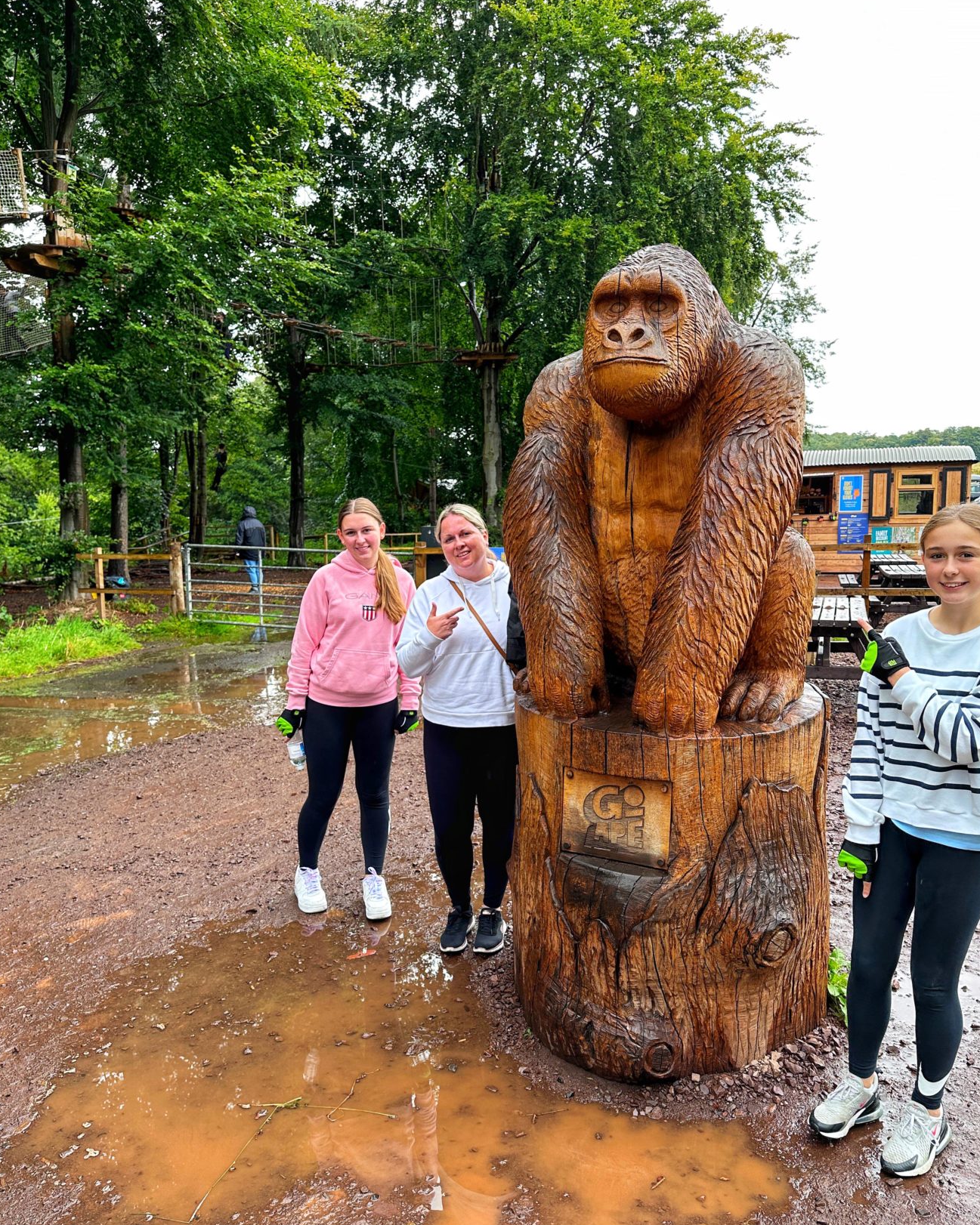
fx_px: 943
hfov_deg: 54.9
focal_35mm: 26
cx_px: 503
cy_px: 632
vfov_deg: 66.0
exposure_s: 1/357
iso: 80
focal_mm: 6.86
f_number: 1.78
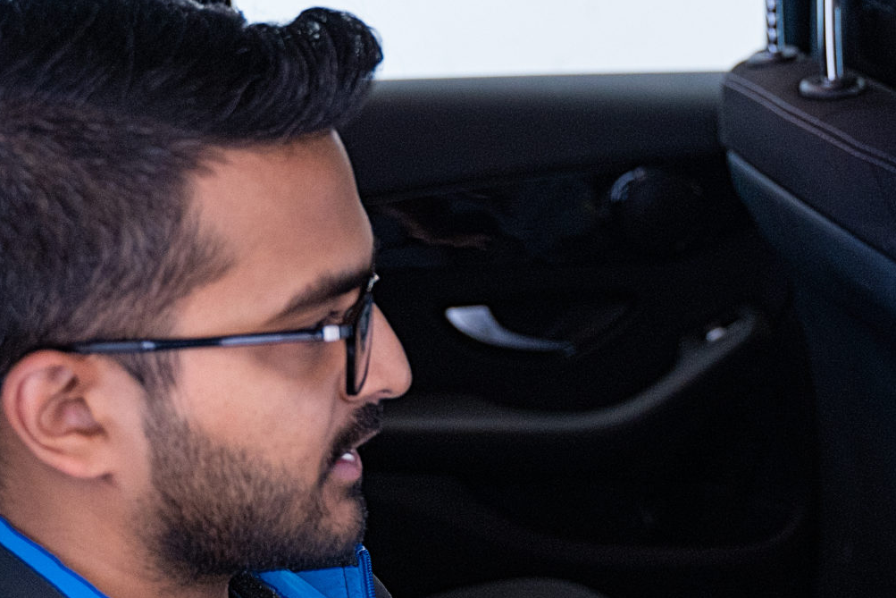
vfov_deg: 20.3
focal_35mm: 67
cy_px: 297
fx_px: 1668
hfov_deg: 29.6
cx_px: 676
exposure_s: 1/100
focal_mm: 28
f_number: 2.8
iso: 2000
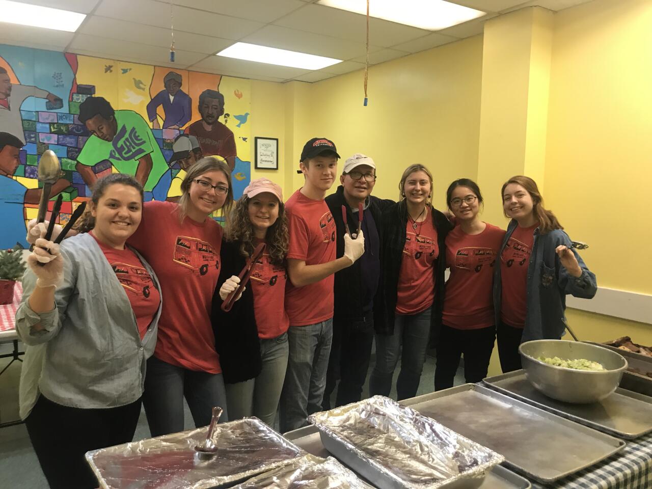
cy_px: 244
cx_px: 326
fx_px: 527
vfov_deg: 49.7
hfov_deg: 63.4
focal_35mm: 28
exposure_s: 1/15
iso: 40
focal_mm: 3.99
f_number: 1.8
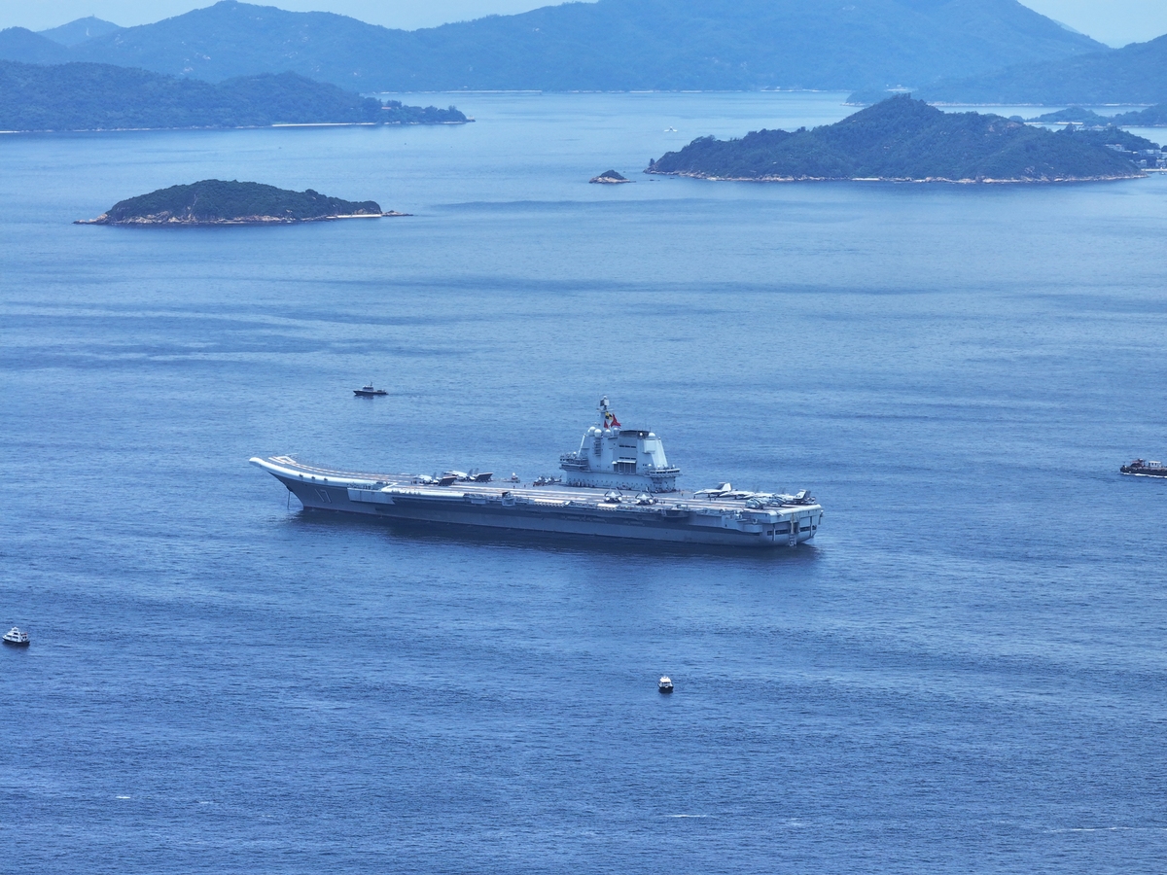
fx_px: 5596
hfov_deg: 11.9
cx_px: 584
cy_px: 438
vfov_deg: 8.9
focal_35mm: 166
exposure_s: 1/640
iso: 100
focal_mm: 30.71
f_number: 3.4
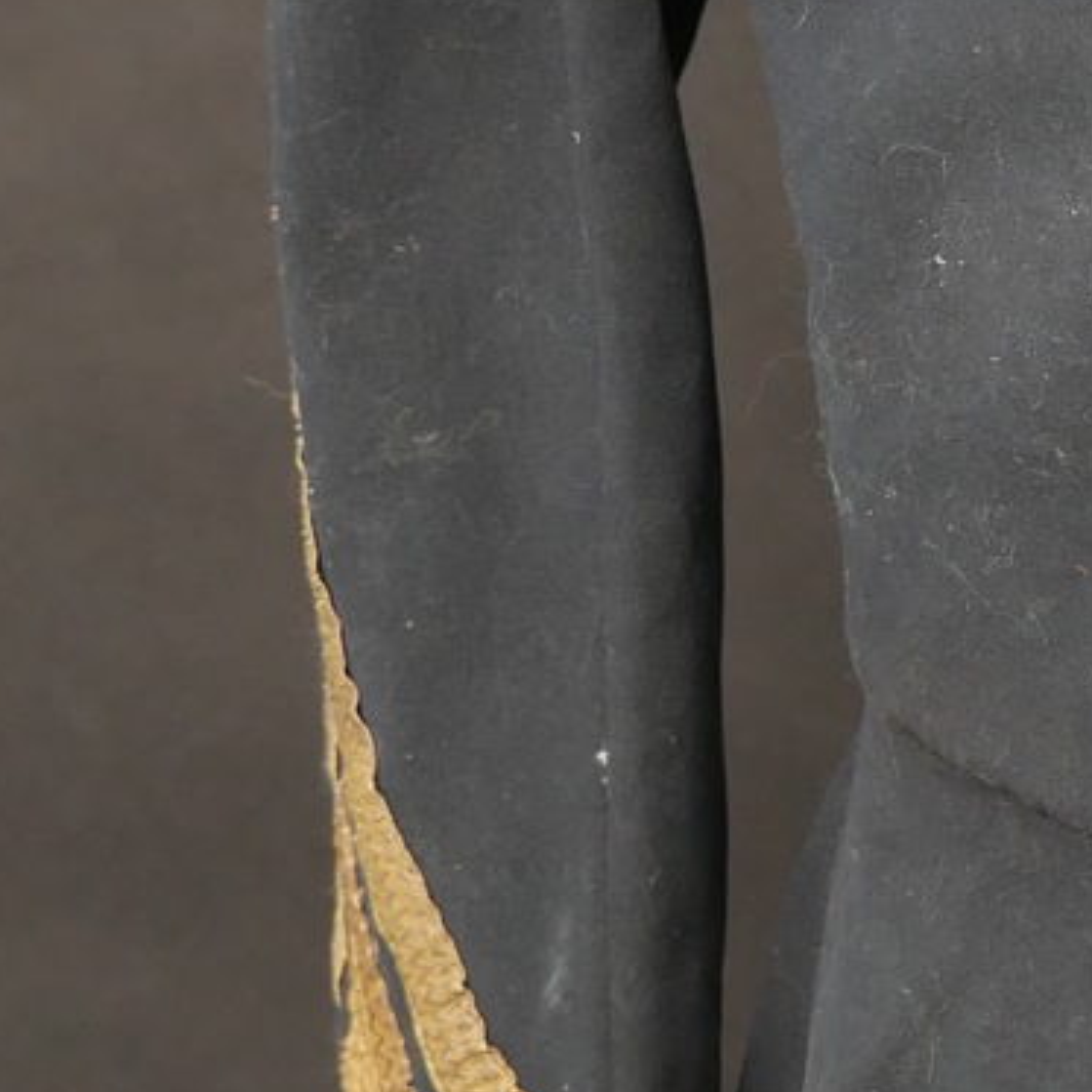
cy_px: 451
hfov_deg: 10.3
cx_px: 1850
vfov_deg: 10.9
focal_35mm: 161
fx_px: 5746
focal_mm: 17
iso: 400
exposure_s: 1/125
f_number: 3.2
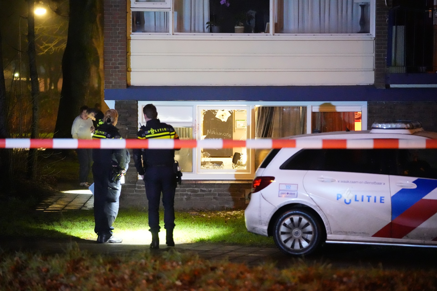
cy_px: 146
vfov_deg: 10.9
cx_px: 218
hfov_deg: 16.3
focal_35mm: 126
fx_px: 1529
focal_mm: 126
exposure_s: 1/30
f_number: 2.8
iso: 32000
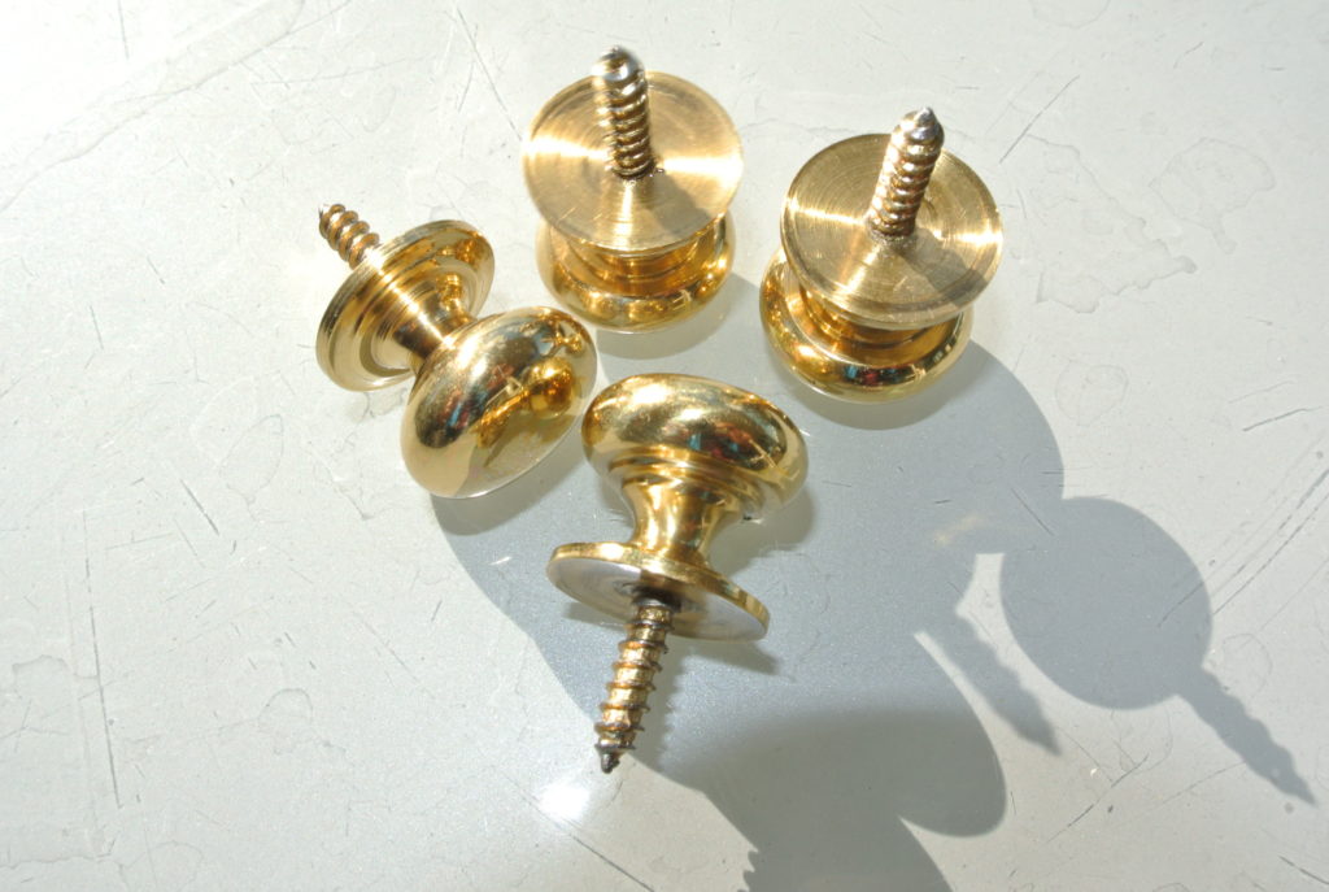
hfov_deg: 55.7
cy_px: 446
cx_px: 664
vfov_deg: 39.0
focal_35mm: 34
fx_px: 1258
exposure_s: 1/60
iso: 100
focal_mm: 12.7
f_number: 13
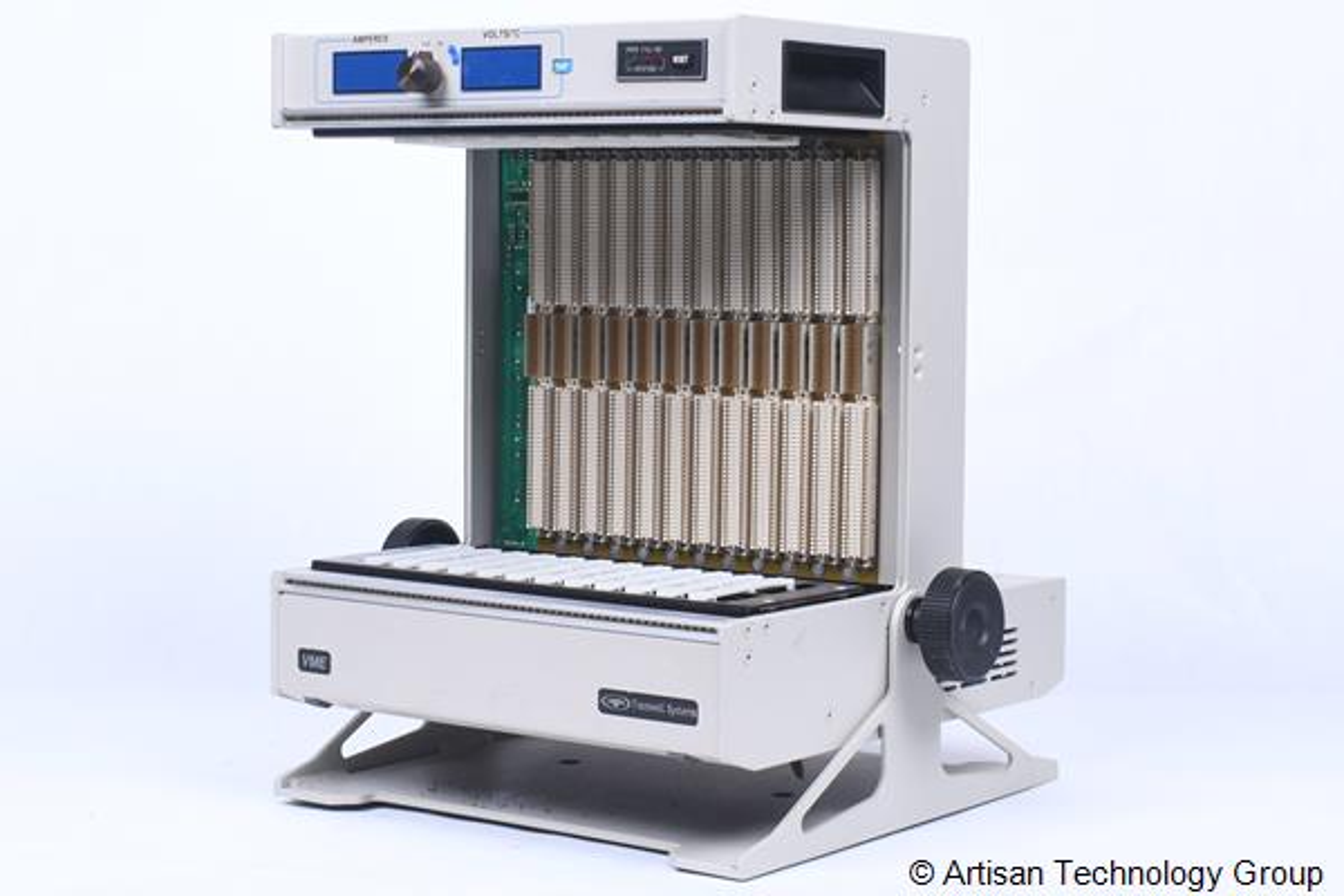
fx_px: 1493
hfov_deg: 48.5
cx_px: 672
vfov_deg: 33.4
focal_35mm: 40
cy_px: 448
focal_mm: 27
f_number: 14
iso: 200
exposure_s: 1/200
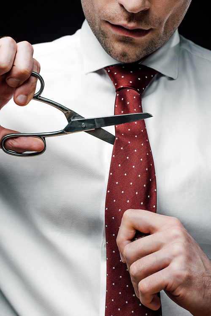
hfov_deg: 16.1
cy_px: 158
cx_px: 106
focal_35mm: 85
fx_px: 747
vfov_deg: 23.9
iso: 125
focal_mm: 85
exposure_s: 1/200
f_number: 8
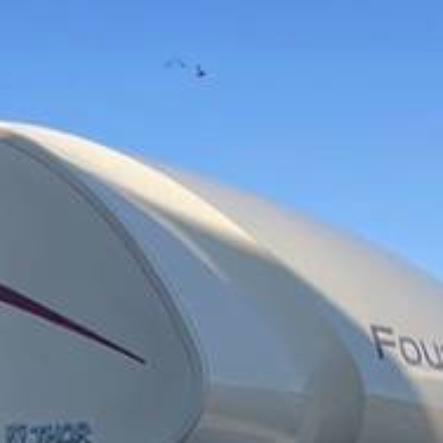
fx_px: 1766
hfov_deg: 13.2
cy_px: 690
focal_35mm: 122
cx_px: -300
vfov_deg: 13.4
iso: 32
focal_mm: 4.2
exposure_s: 1/1575
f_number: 1.6
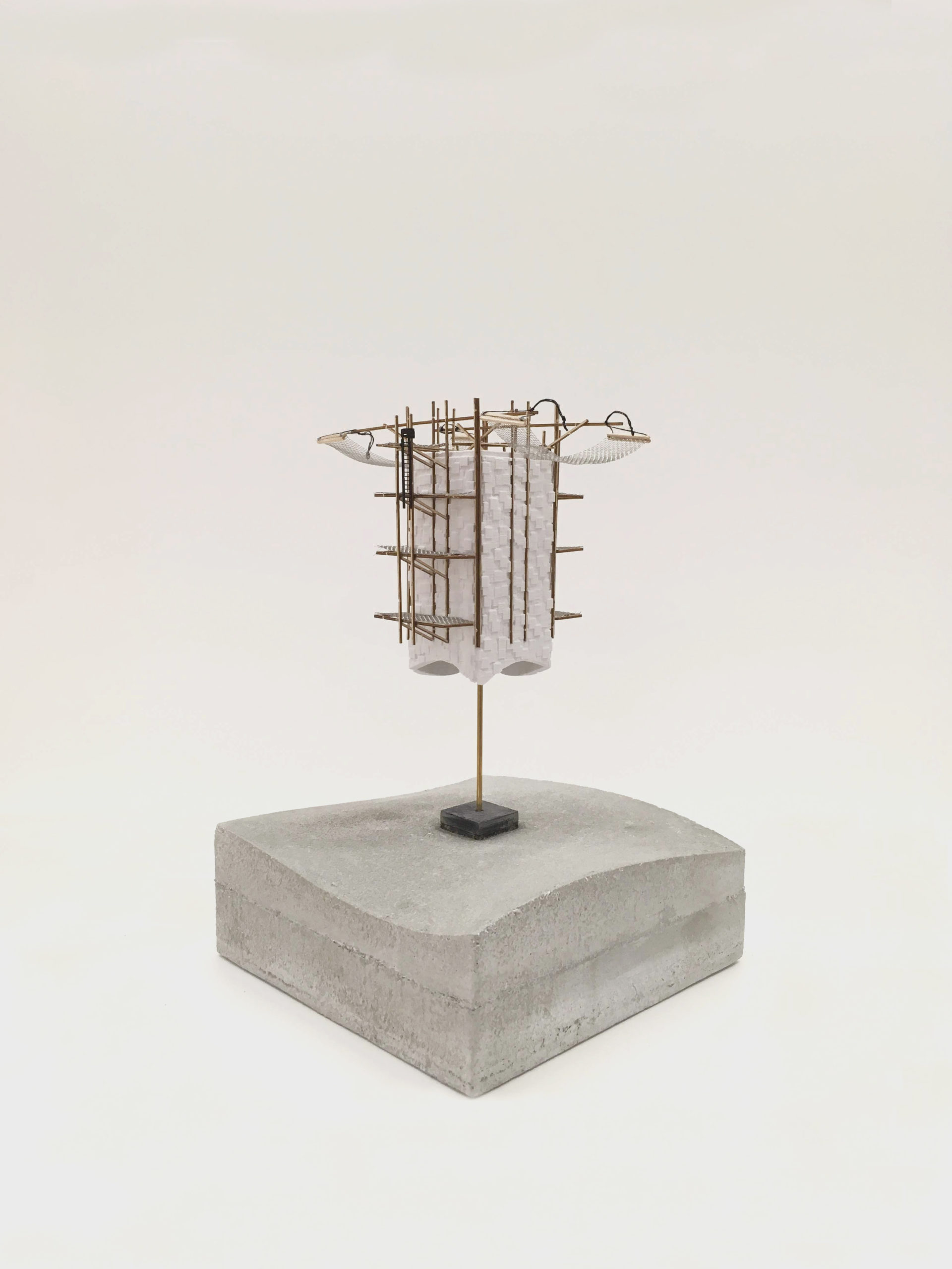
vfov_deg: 61.7
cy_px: 634
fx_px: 1063
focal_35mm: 29
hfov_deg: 48.2
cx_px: 476
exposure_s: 1/33
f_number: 2.2
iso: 32
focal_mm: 4.15
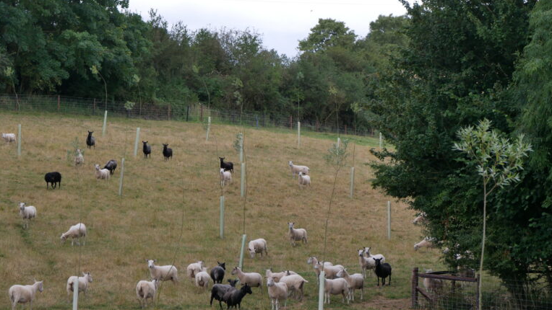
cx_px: 275
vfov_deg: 6.6
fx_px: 2694
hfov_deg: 11.7
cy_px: 167
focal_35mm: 184
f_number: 5.2
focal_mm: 84
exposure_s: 1/200
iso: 250
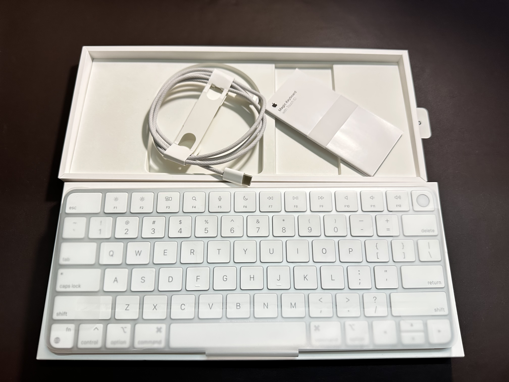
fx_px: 353
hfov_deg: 71.6
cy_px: 191
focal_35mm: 24
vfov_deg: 56.8
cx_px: 254
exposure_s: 1/50
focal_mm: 6.86
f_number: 1.78
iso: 160
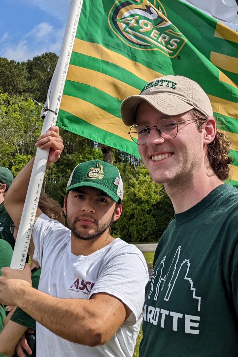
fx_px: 496
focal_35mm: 50
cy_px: 78
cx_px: 138
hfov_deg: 27.0
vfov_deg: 38.3
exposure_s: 1/5882
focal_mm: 4.38
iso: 56
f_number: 1.73
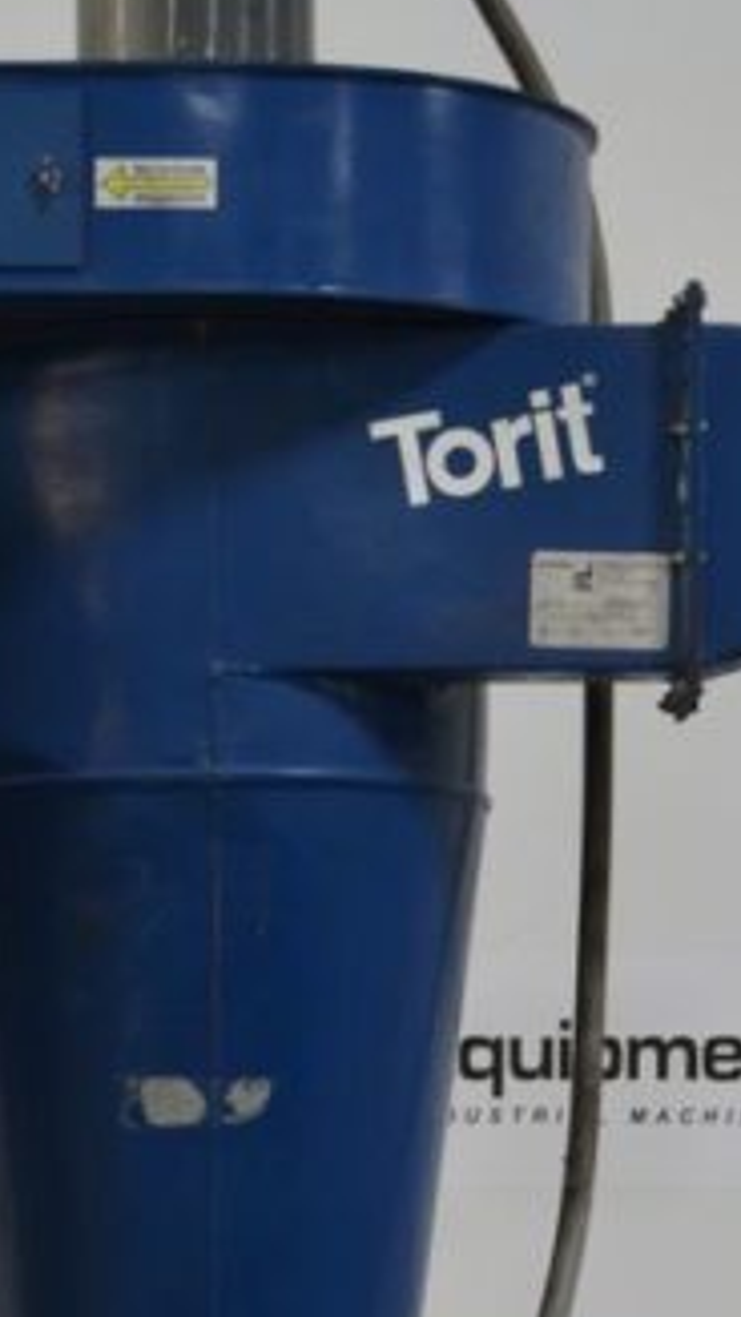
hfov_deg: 6.4
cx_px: -181
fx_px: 6565
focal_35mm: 188
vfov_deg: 11.1
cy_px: 1804
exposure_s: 1/30
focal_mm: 34
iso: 400
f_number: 5
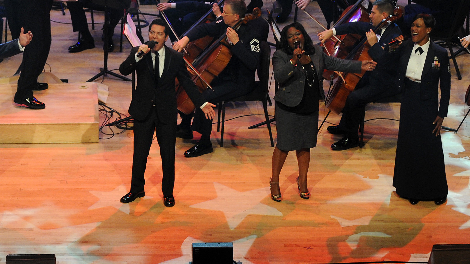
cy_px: 33
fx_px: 4286
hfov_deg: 6.3
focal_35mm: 344
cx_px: 90
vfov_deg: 3.5
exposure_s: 1/100
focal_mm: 125
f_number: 4
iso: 500
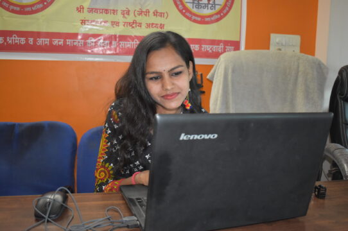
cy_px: 116
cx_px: 174
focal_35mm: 34
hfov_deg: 55.2
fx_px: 333
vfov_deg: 38.3
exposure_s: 1/30
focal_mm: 23
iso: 2200
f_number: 3.8
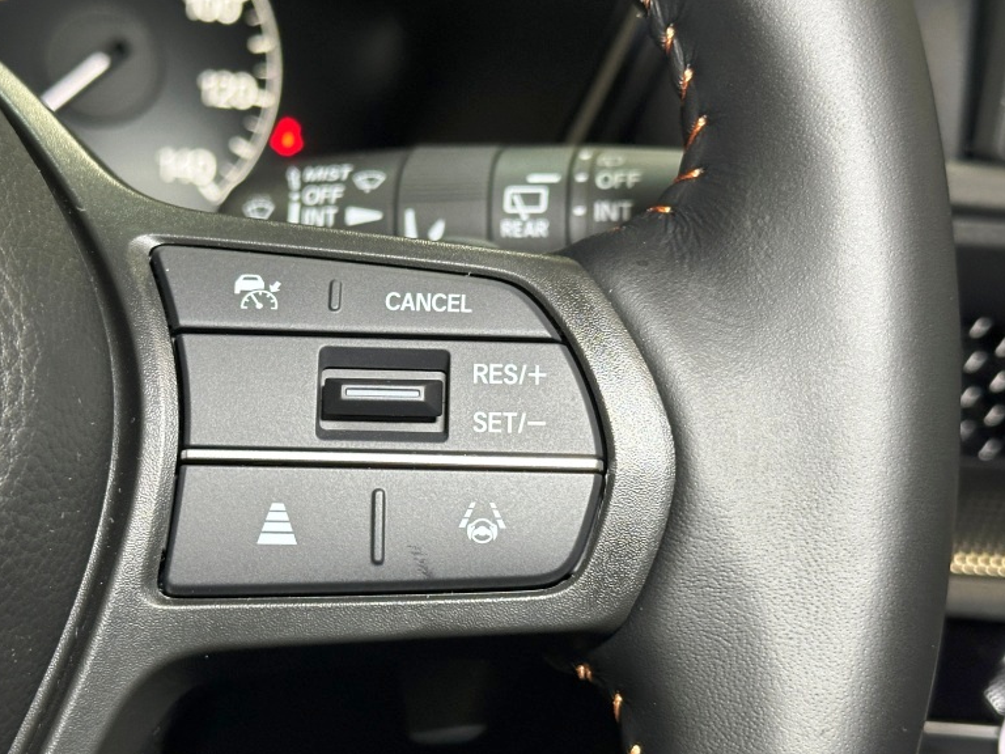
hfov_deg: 30.2
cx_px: 385
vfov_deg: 22.9
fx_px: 1858
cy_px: 416
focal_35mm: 64
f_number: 1.78
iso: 250
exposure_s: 1/40
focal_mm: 6.86
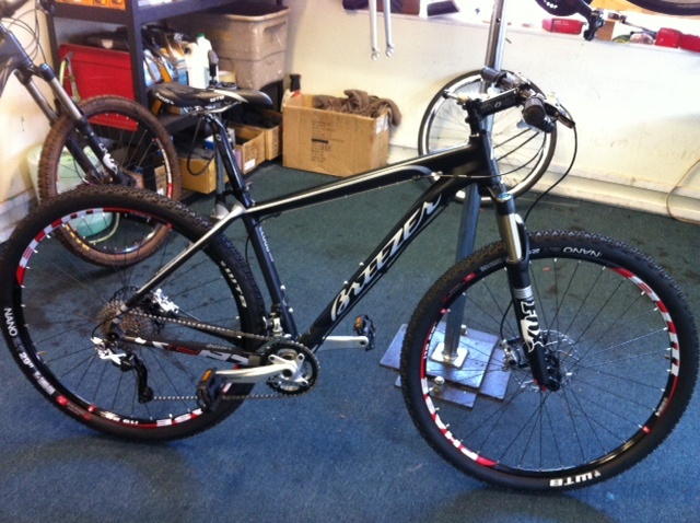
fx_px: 707
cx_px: 350
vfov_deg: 40.6
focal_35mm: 35
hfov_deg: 52.7
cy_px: 262
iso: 250
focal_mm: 3.85
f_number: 2.8
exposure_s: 1/15
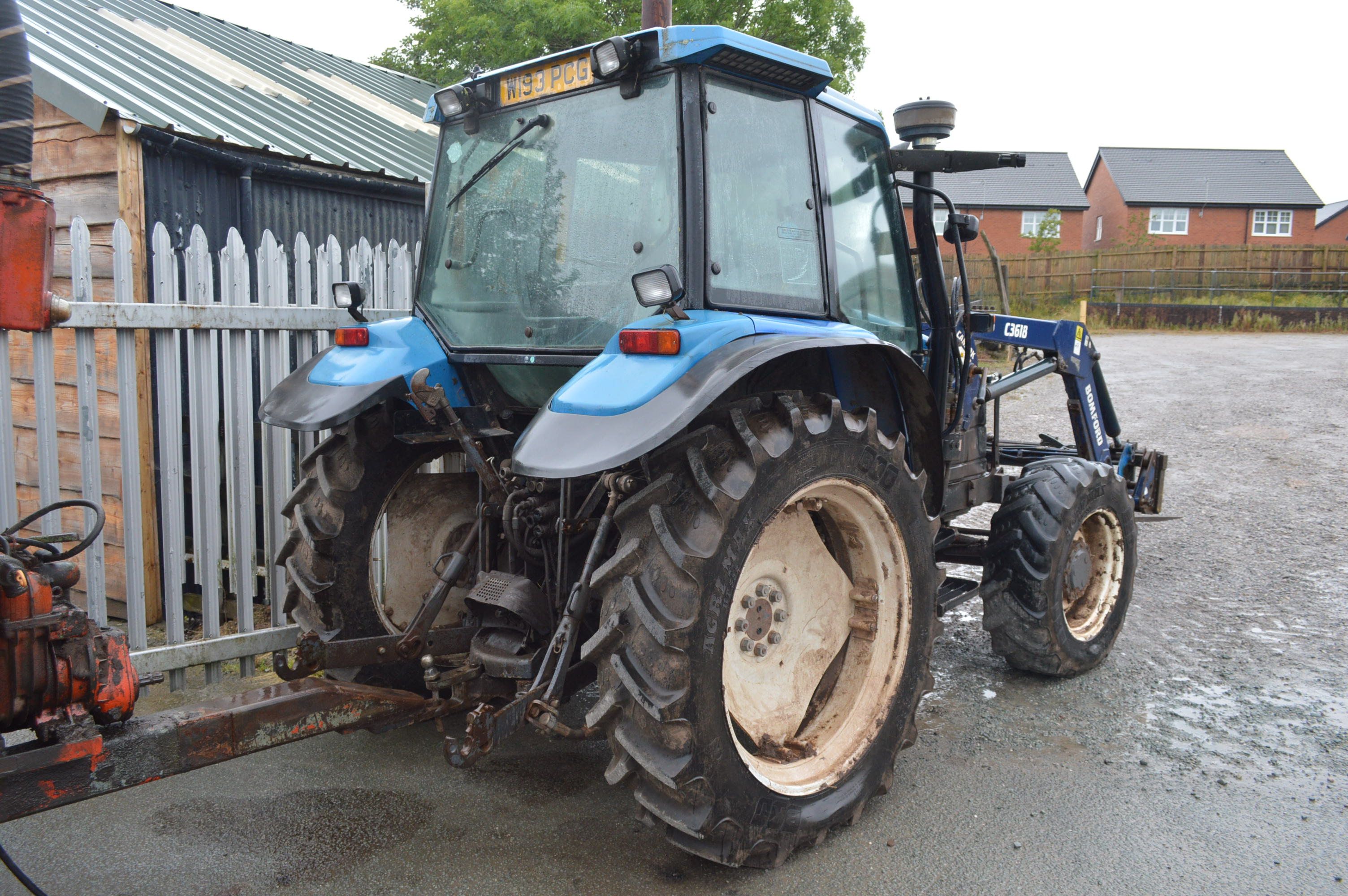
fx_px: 1010
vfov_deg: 47.8
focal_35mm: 27
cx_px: 674
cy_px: 448
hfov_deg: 67.4
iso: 400
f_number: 5
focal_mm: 18
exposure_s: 1/100
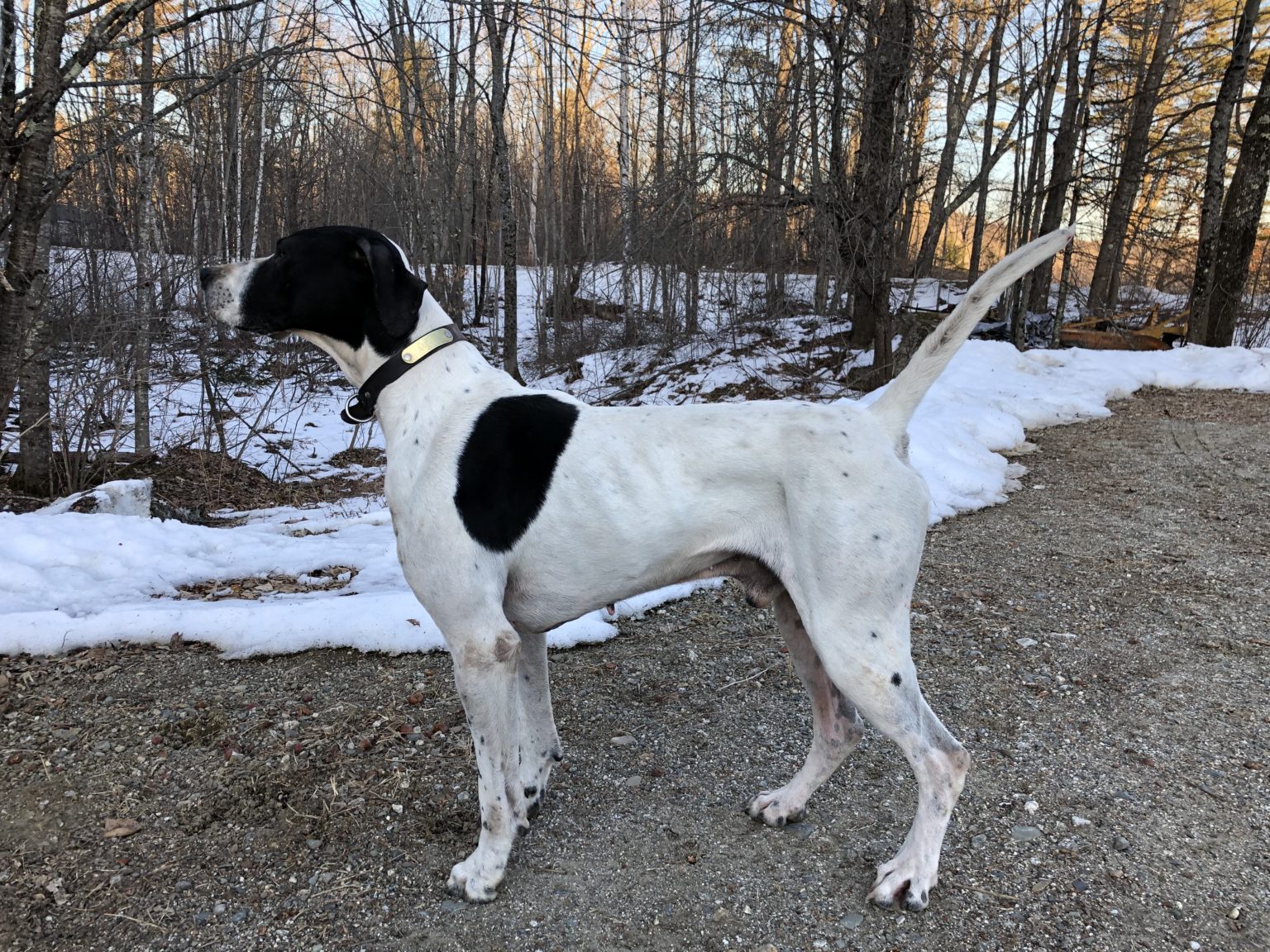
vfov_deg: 49.7
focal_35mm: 28
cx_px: 635
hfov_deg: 63.4
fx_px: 1027
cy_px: 476
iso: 20
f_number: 1.8
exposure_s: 1/120
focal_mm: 3.99
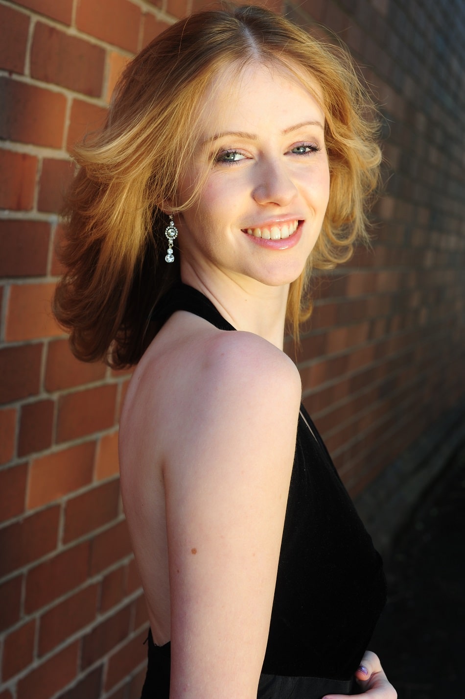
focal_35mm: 50
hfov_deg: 27.0
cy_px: 350
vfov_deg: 39.6
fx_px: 970
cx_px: 232
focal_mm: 50
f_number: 5.6
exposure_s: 1/200
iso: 200
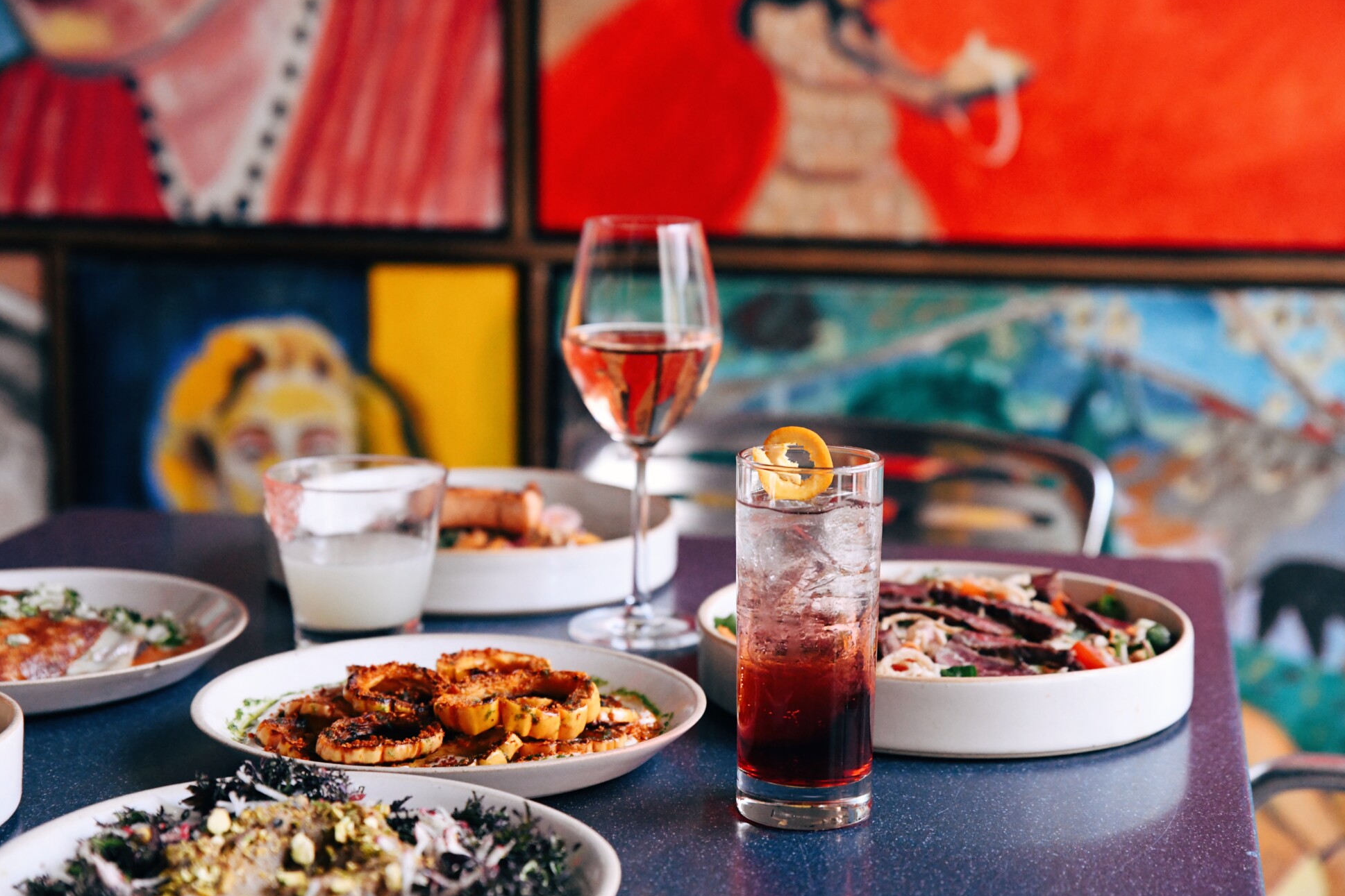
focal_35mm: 74
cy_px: 428
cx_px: 644
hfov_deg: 27.3
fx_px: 2764
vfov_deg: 18.4
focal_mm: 70
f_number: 3.5
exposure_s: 1/100
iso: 4000
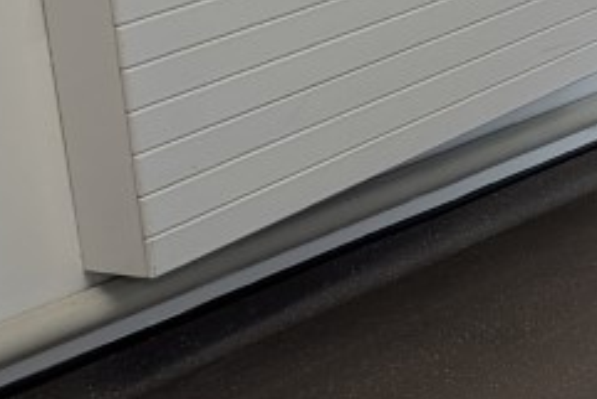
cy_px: -47
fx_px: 2057
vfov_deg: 10.9
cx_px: 1265
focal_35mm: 124
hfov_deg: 13.6
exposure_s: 1/100
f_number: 1.85
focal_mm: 6.81
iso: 68
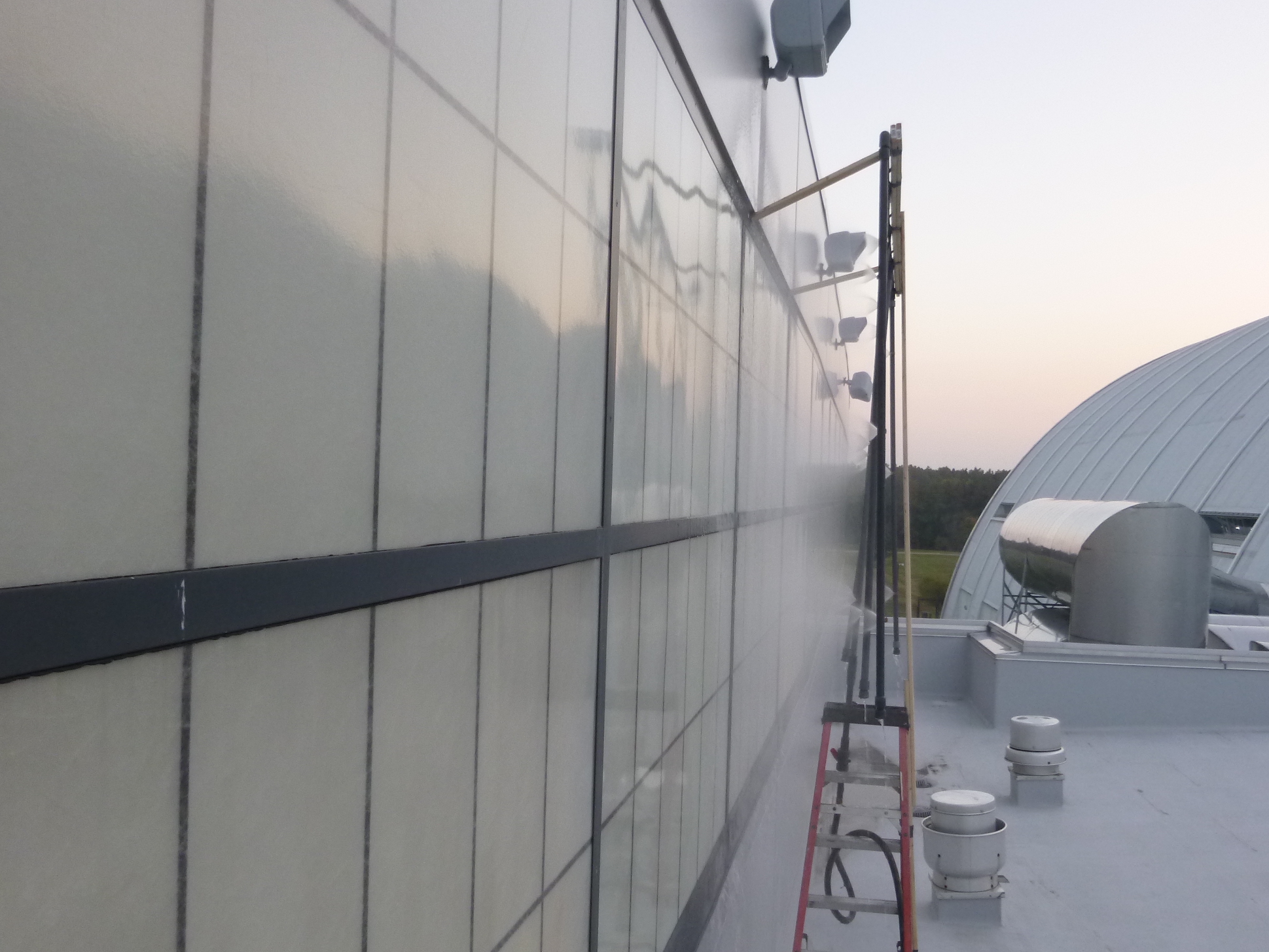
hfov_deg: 55.3
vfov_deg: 43.0
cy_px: 492
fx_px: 1210
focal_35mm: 33
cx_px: 675
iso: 160
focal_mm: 4.5
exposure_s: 1/60
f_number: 3.9
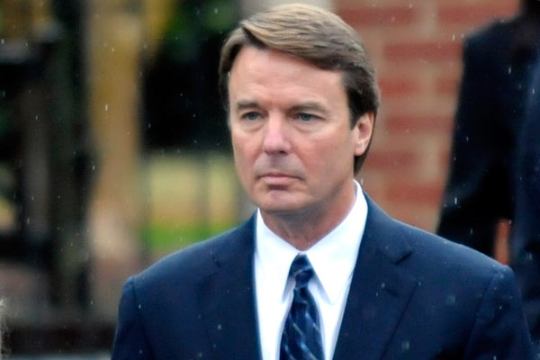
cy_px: 180
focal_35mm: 140
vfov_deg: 9.8
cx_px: 270
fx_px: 2100
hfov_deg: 14.7
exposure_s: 1/800
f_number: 2.8
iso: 2000
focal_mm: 140
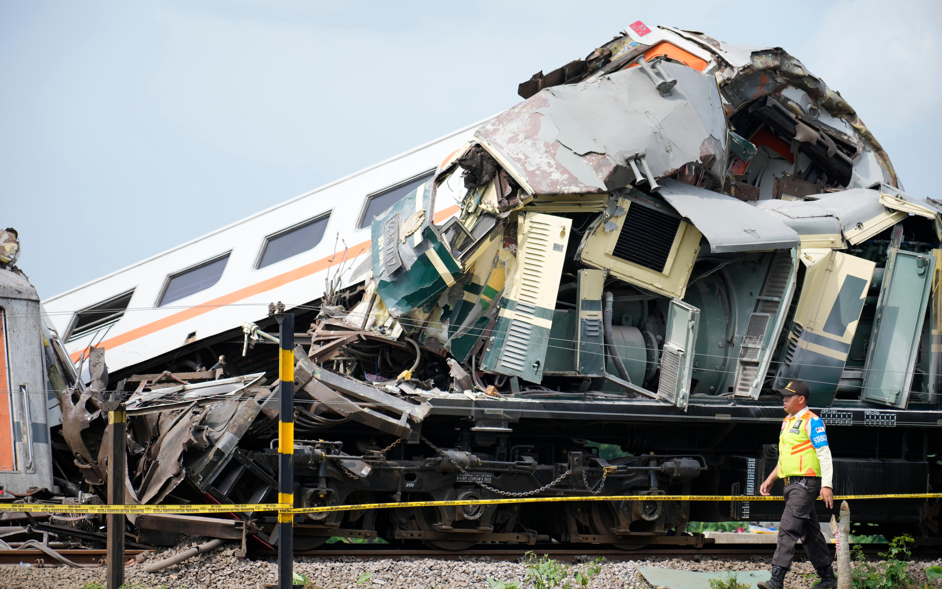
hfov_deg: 19.3
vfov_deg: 12.1
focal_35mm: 108
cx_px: 473
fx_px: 2773
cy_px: 291
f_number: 4
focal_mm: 105
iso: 320
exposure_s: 1/2500
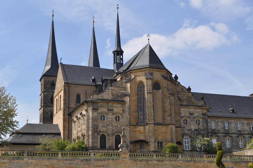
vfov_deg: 25.0
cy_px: 84
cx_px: 126
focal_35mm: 54
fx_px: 379
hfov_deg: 36.9
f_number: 9
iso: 200
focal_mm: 36
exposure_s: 1/320
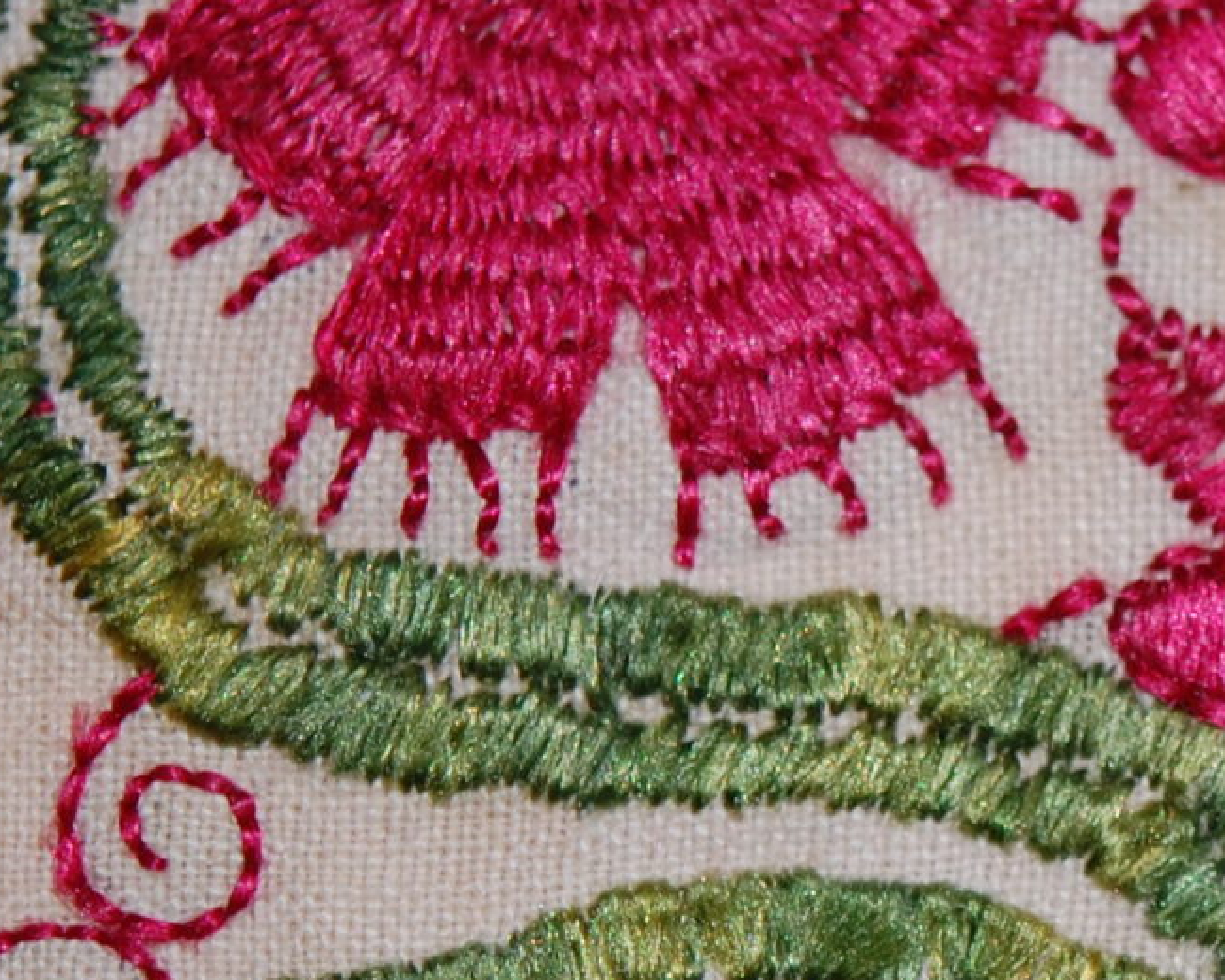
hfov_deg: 7.2
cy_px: 754
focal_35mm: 266
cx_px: 1544
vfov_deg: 5.8
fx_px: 9644
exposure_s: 1/60
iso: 250
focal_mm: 60
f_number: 3.2
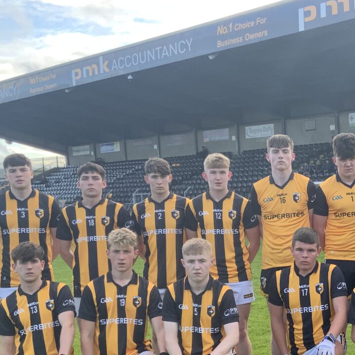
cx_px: 368
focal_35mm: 73
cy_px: 265
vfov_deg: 23.4
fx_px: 847
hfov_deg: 22.6
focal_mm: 3
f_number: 1.8
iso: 16
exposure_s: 1/386
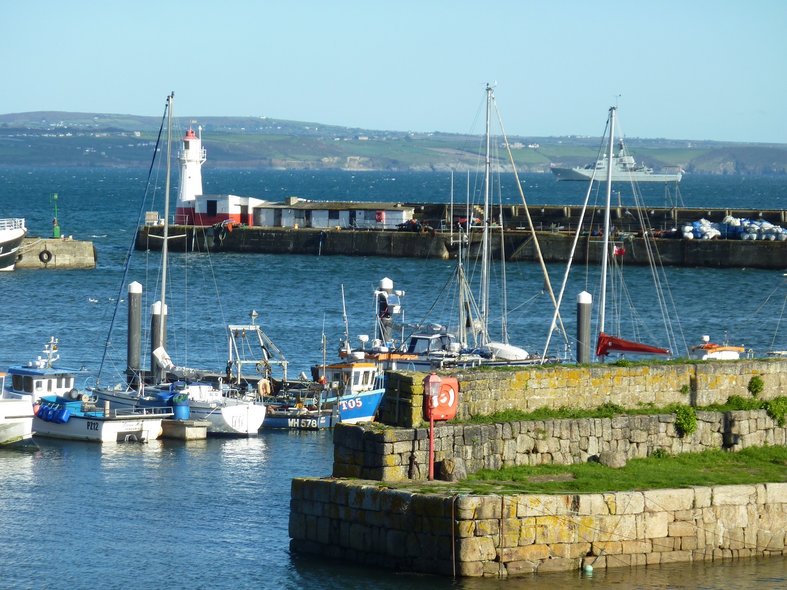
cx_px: 394
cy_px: 295
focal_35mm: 169
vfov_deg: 8.8
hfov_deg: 11.7
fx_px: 3842
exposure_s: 1/400
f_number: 4.5
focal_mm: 27.8
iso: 80
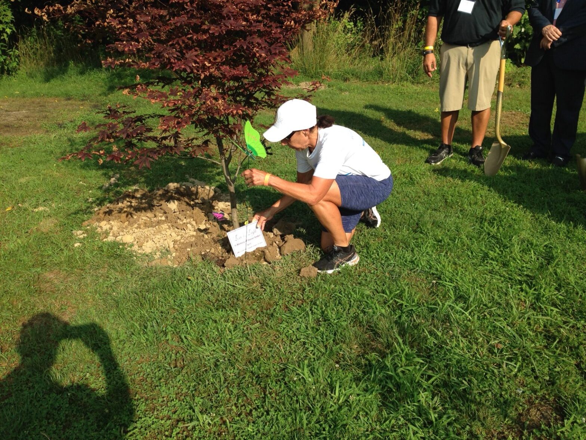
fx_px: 559
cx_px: 293
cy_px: 220
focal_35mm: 33
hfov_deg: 55.4
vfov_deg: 42.9
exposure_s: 1/1004
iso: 50
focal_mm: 4.12
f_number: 2.4
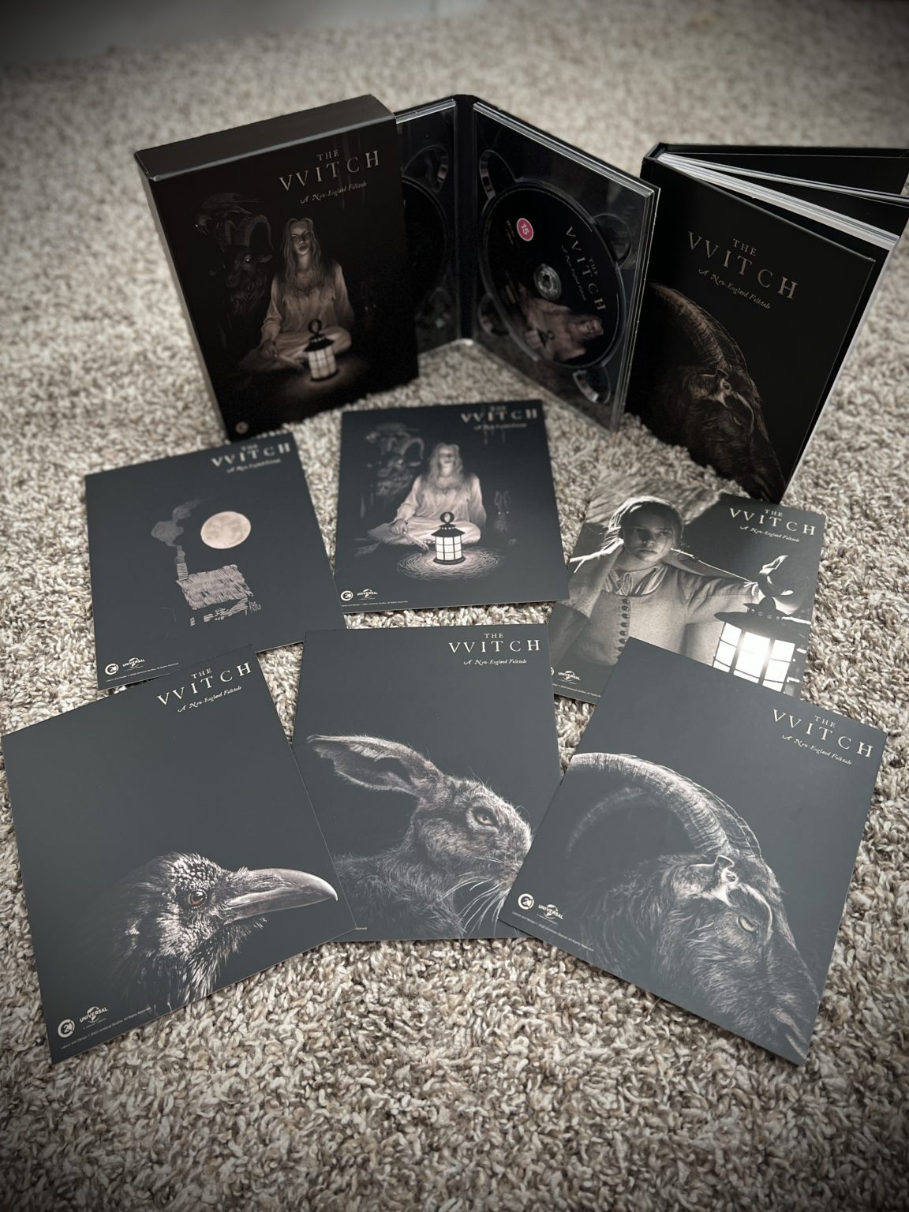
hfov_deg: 53.1
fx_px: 910
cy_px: 606
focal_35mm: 26
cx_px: 454
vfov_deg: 67.3
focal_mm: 5.7
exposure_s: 1/60
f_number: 1.5
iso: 250
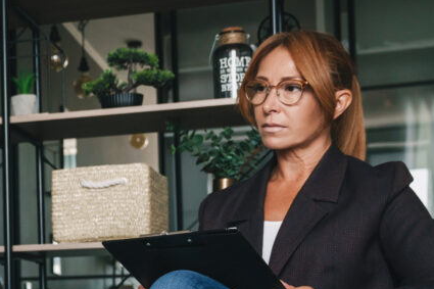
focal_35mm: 96
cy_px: 269
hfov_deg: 19.5
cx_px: -144
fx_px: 1157
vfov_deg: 14.1
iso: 1000
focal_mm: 34
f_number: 4.5
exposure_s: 1/160
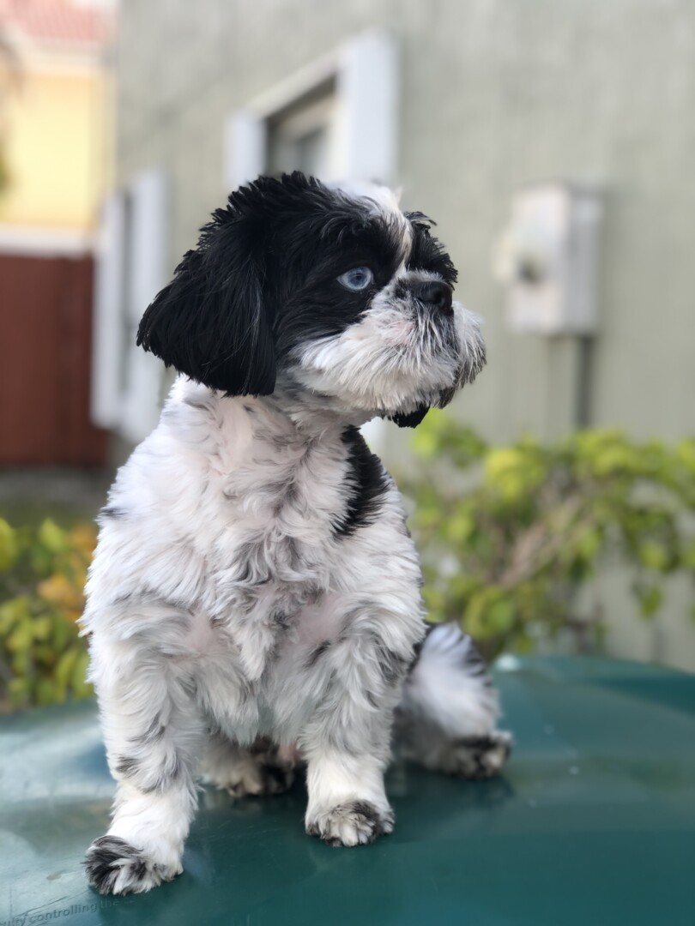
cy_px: 463
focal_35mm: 57
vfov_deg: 33.8
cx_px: 348
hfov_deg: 25.7
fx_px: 1526
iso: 20
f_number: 2.8
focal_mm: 6.6
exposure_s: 1/152
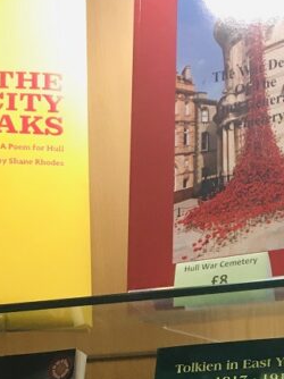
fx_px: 975
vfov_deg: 19.8
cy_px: 529
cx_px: 320
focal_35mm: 89
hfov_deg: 16.1
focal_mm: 4.15
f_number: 2.2
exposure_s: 1/33
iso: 50
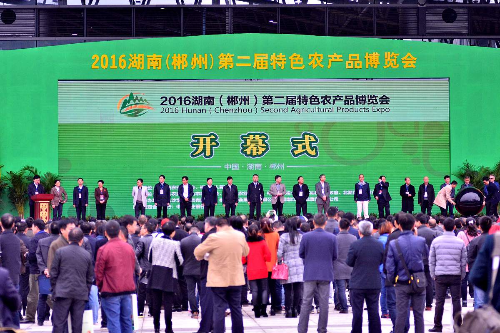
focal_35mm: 120
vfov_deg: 11.4
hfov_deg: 17.1
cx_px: 250
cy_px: 166
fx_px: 1667
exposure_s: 1/1000
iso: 1250
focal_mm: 80
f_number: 3.2
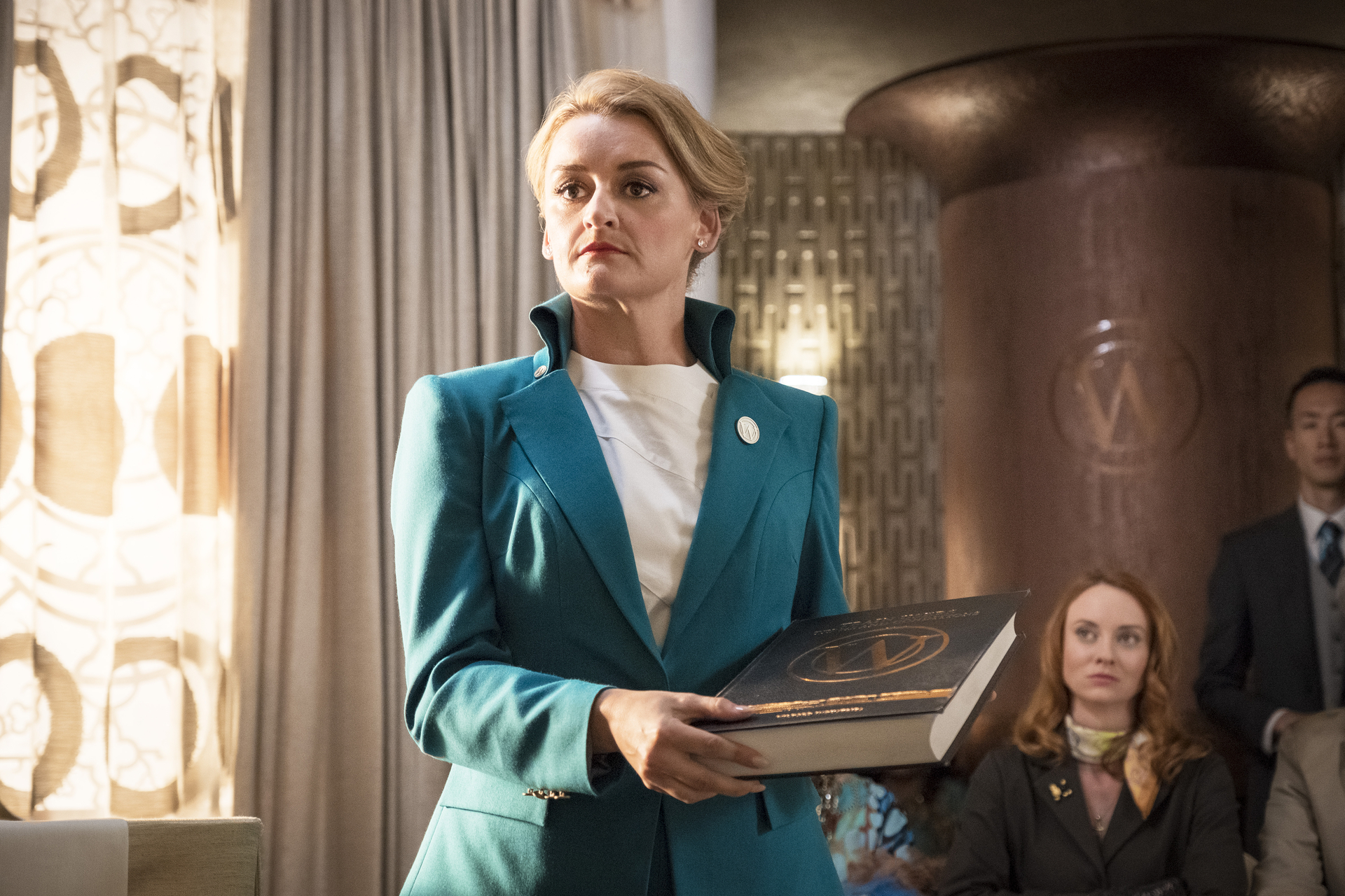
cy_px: 448
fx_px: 2466
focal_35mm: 66
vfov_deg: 20.6
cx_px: 672
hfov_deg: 30.5
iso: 2500
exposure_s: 1/100
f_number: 2.8
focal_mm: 44.1
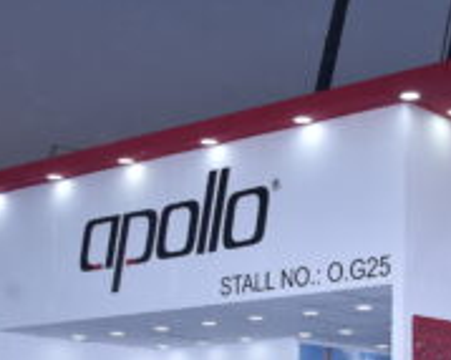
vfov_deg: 16.4
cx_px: 368
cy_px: 409
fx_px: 1205
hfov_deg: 20.9
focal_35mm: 90
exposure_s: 1/250
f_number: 8
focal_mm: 23
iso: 500
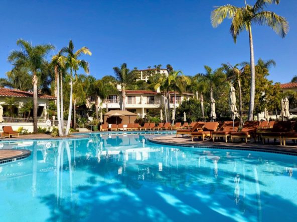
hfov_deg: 63.4
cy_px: 111
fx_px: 240
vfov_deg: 49.7
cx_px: 148
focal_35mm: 28
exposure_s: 1/2404
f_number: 1.8
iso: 20
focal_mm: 4
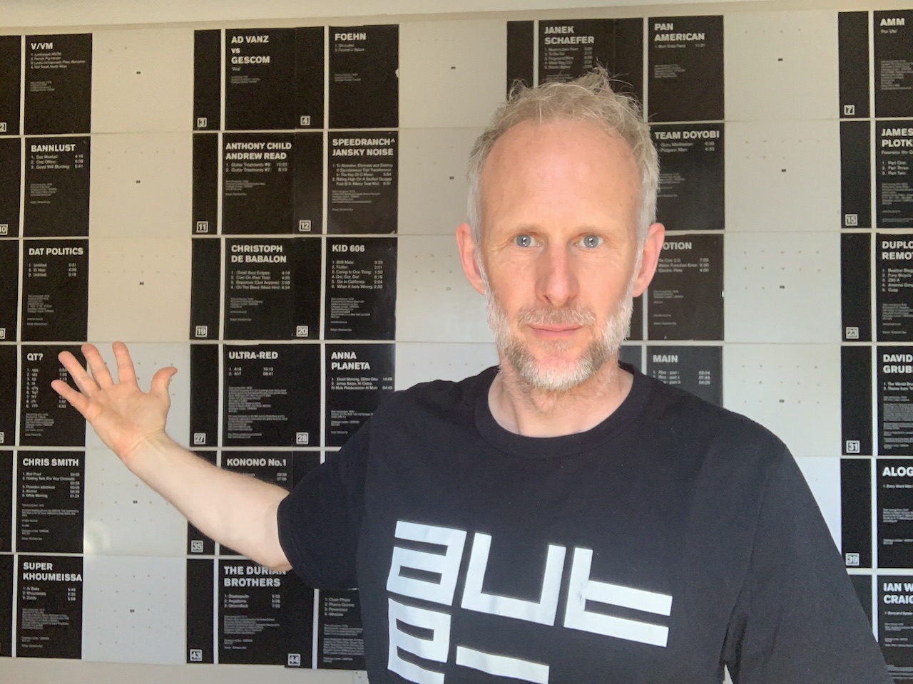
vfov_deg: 44.2
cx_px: 456
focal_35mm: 32
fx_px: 844
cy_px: 342
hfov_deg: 56.8
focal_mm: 2.87
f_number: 2.2
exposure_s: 1/60
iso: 80
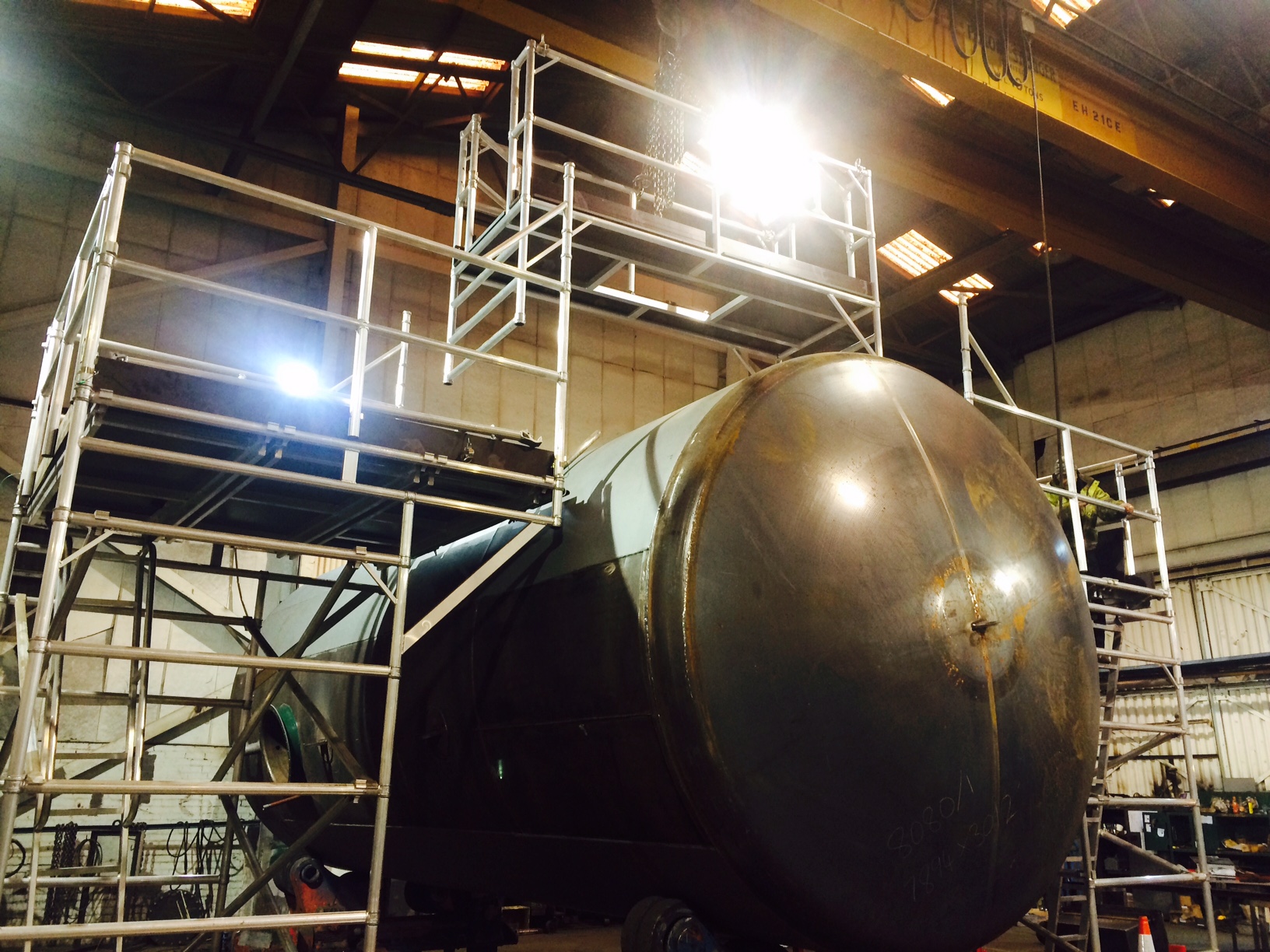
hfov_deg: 61.7
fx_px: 1064
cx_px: 635
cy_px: 476
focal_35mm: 29
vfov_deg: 48.2
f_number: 2.2
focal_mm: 4.15
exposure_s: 1/30
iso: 125
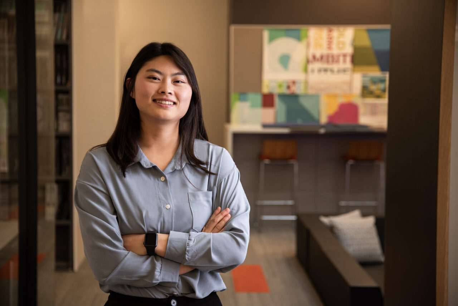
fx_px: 955
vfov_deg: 18.2
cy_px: 153
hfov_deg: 27.0
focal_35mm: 75
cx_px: 229
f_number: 4
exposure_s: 1/125
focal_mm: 75
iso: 800
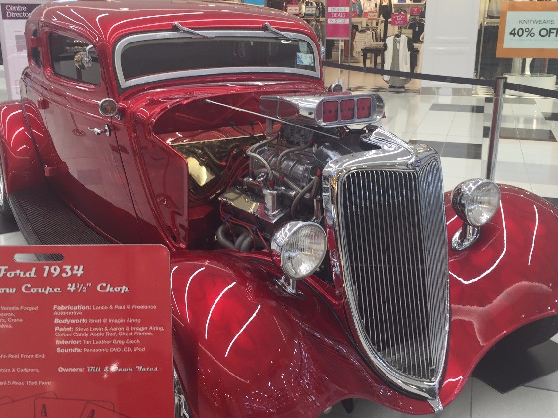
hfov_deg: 50.2
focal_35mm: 37
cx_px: 283
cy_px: 176
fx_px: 596
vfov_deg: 38.6
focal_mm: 4.15
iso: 40
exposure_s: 1/50
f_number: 2.2
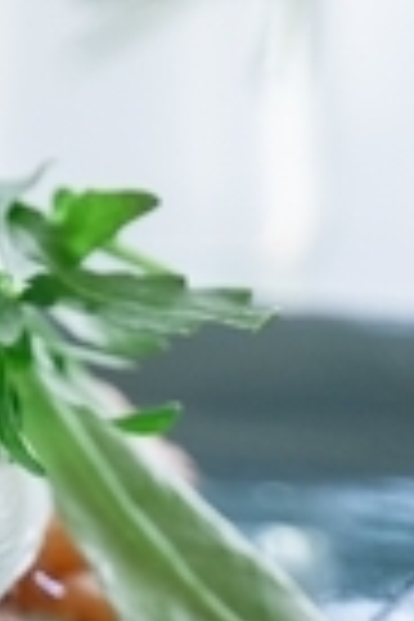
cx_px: -454
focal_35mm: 346
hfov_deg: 3.9
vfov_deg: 5.9
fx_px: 5968
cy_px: -389
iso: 320
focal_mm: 54
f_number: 2.8
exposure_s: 1/60
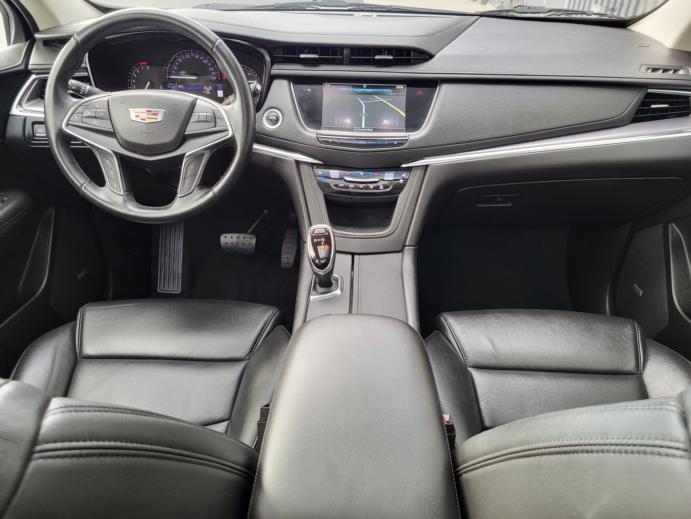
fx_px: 519
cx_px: 346
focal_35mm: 26
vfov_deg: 53.1
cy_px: 260
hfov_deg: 67.3
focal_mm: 5.4
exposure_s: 1/120
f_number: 1.8
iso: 125
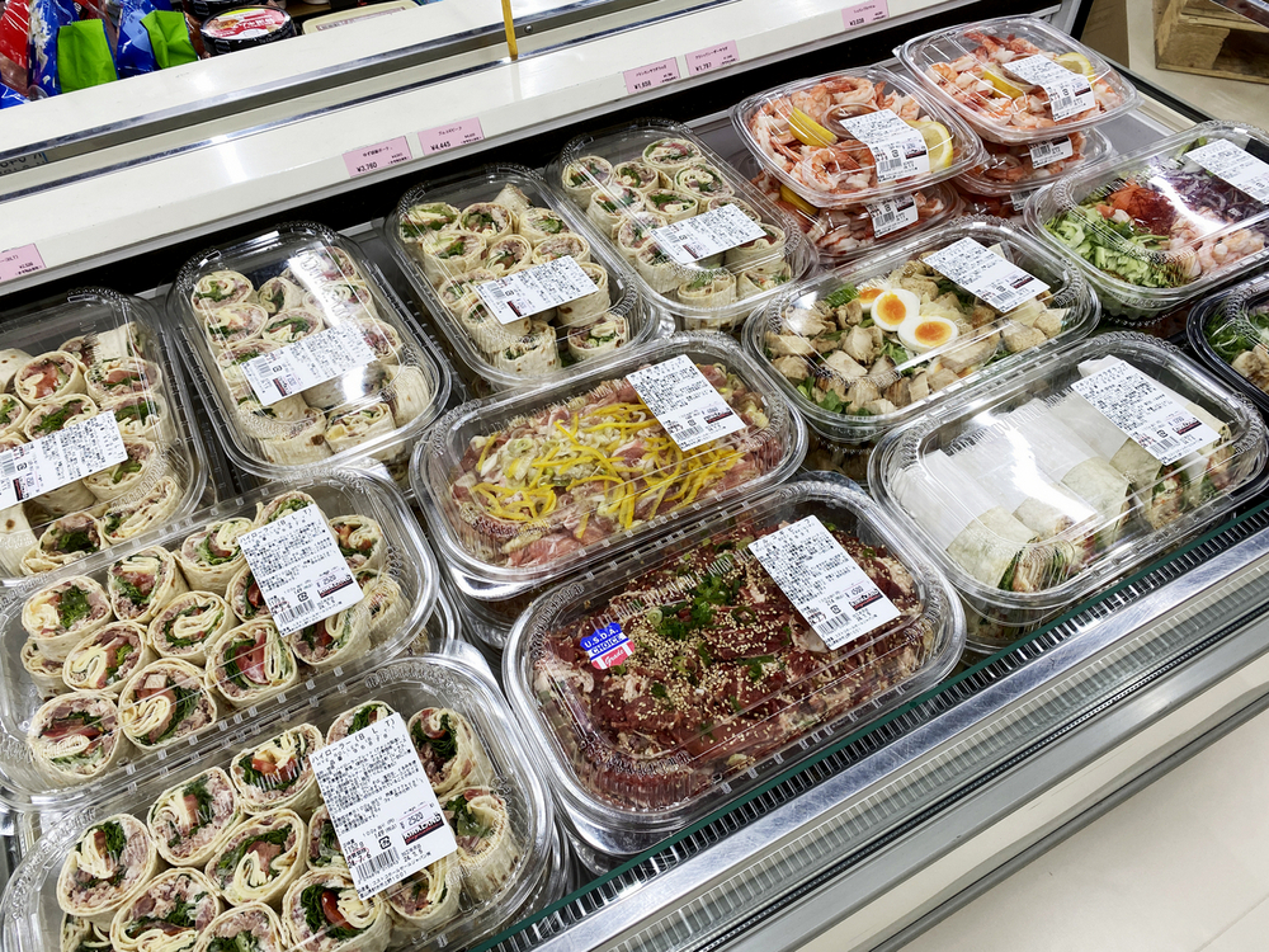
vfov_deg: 53.1
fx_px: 953
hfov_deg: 67.3
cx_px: 634
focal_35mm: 26
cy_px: 476
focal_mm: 4.25
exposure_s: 1/100
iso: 40
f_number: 1.8
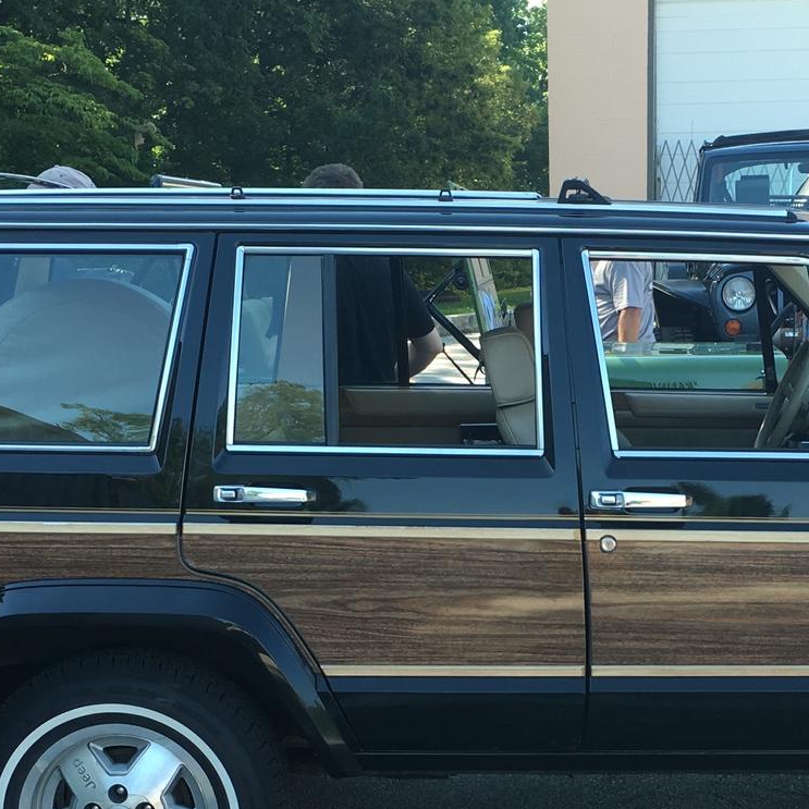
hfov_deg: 24.8
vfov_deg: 24.7
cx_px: 591
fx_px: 1824
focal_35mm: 69
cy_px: 620
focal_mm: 4.15
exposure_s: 1/129
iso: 25
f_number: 2.2
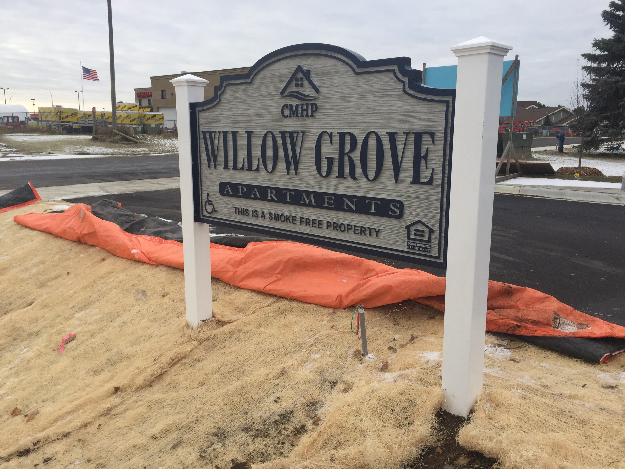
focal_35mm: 29
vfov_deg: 48.2
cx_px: 312
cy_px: 234
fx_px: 524
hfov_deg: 61.7
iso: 32
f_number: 2.2
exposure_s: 1/514
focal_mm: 4.15
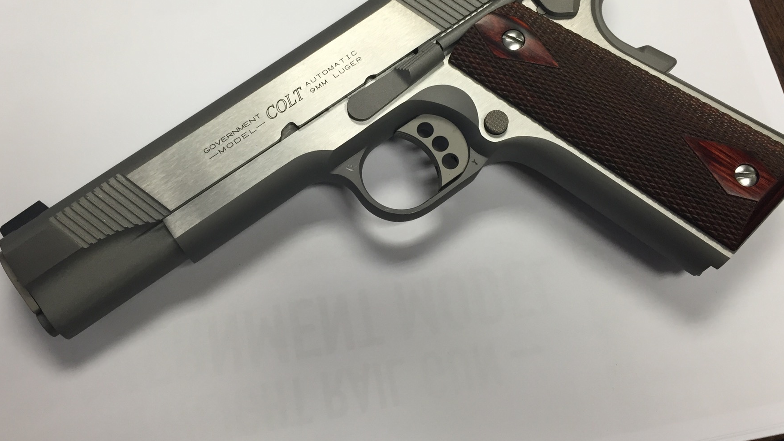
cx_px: 364
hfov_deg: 54.0
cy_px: 180
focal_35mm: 37
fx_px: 769
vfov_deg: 31.9
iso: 32
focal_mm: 4.15
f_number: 2.2
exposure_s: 1/30
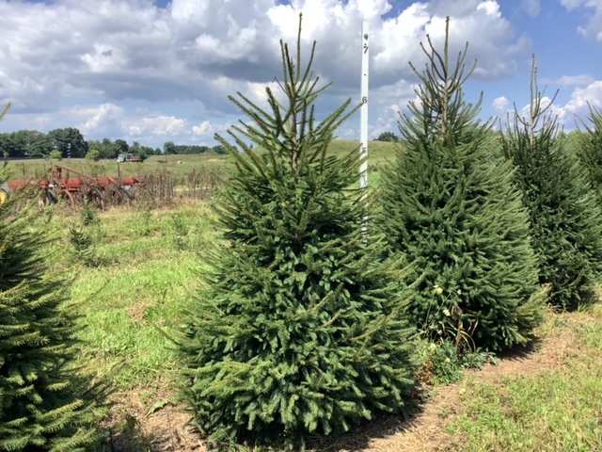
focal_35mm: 31
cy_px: 226
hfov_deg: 58.4
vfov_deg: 45.4
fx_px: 539
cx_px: 301
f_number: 2.4
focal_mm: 3.3
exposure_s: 1/1058
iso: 25
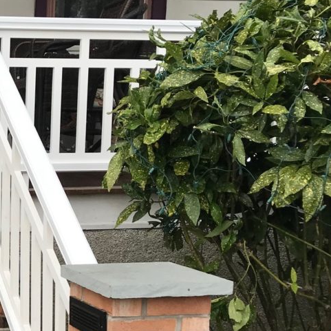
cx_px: -122
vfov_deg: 21.6
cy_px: 272
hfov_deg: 19.8
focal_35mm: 79
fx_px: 855
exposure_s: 1/456
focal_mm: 3.99
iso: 20
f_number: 1.8
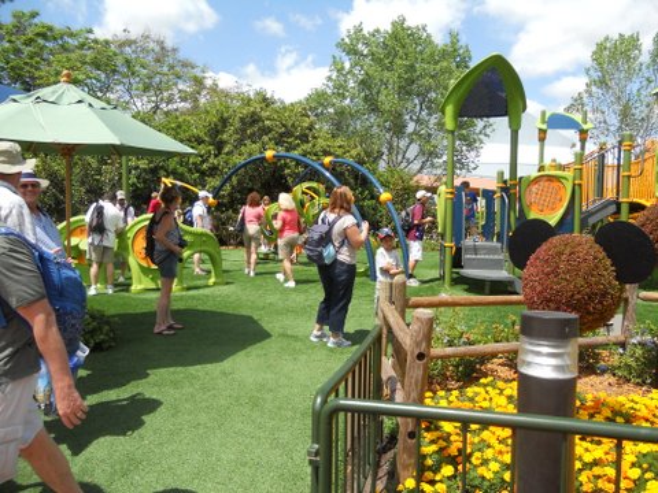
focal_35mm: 27
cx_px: 329
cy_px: 246
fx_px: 513
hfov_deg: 65.3
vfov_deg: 51.4
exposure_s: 1/640
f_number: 3.2
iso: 80
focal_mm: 4.9
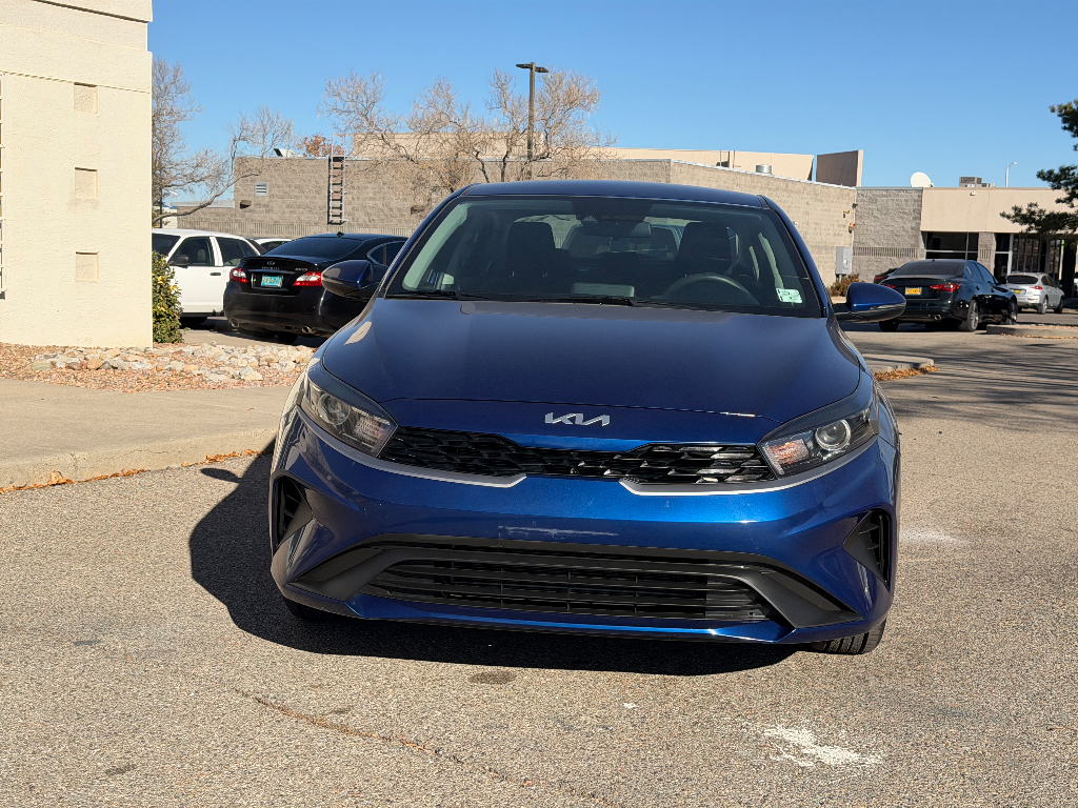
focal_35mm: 48
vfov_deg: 30.3
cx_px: 539
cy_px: 404
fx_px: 1495
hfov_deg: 39.7
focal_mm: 6.76
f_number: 1.78
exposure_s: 1/5208
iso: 64
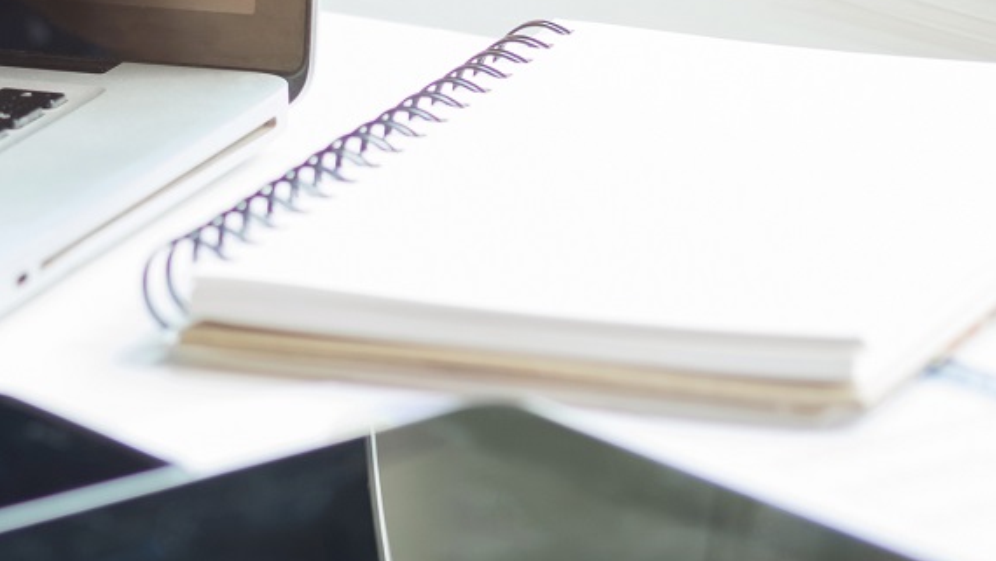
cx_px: -91
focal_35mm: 248
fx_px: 6552
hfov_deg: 8.6
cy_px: 163
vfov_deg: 4.9
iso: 400
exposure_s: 1/125
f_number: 2.4
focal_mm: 60
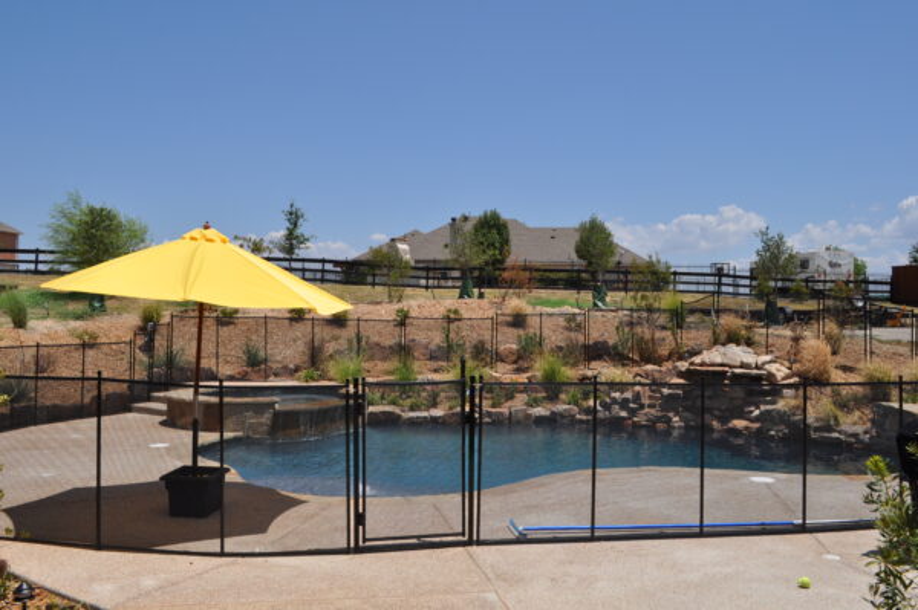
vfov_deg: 39.9
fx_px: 841
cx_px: 459
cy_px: 305
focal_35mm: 33
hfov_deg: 57.3
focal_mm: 22
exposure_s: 1/500
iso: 200
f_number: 11
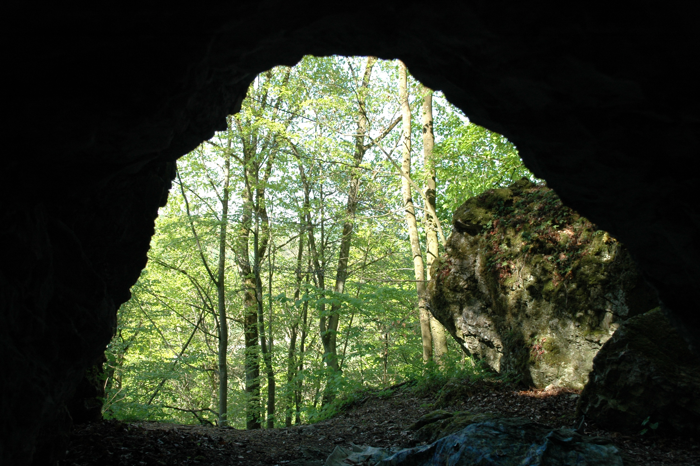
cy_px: 233
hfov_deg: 42.4
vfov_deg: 28.9
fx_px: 903
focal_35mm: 46
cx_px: 350
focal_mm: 31
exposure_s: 1/125
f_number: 5.6
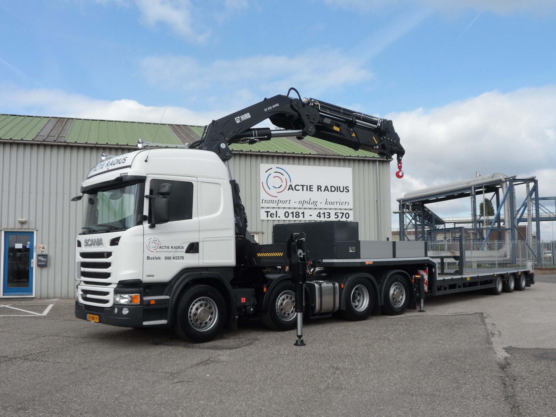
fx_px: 562
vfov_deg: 40.7
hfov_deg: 52.6
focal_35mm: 35
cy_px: 208
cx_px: 278
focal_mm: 6.5
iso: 80
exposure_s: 1/750
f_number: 3.5
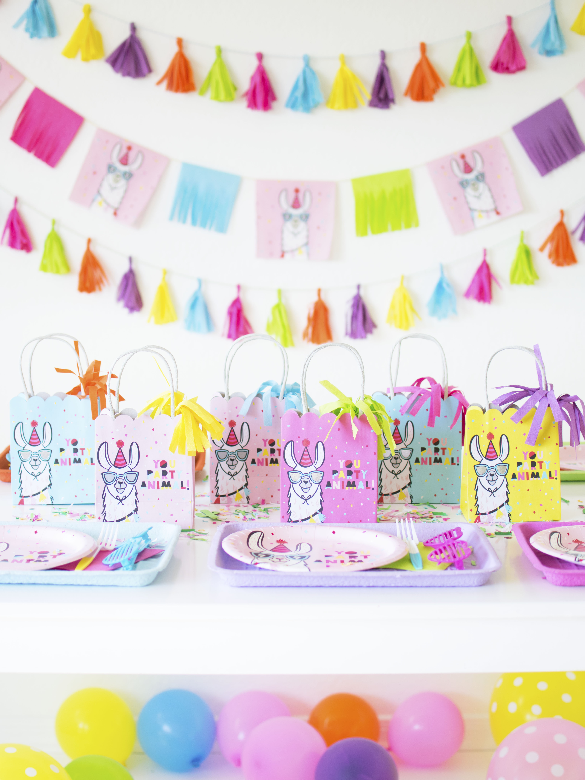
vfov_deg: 33.5
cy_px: 382
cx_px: 292
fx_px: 1297
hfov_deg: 25.4
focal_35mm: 58
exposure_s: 1/160
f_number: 2.2
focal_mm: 35
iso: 200
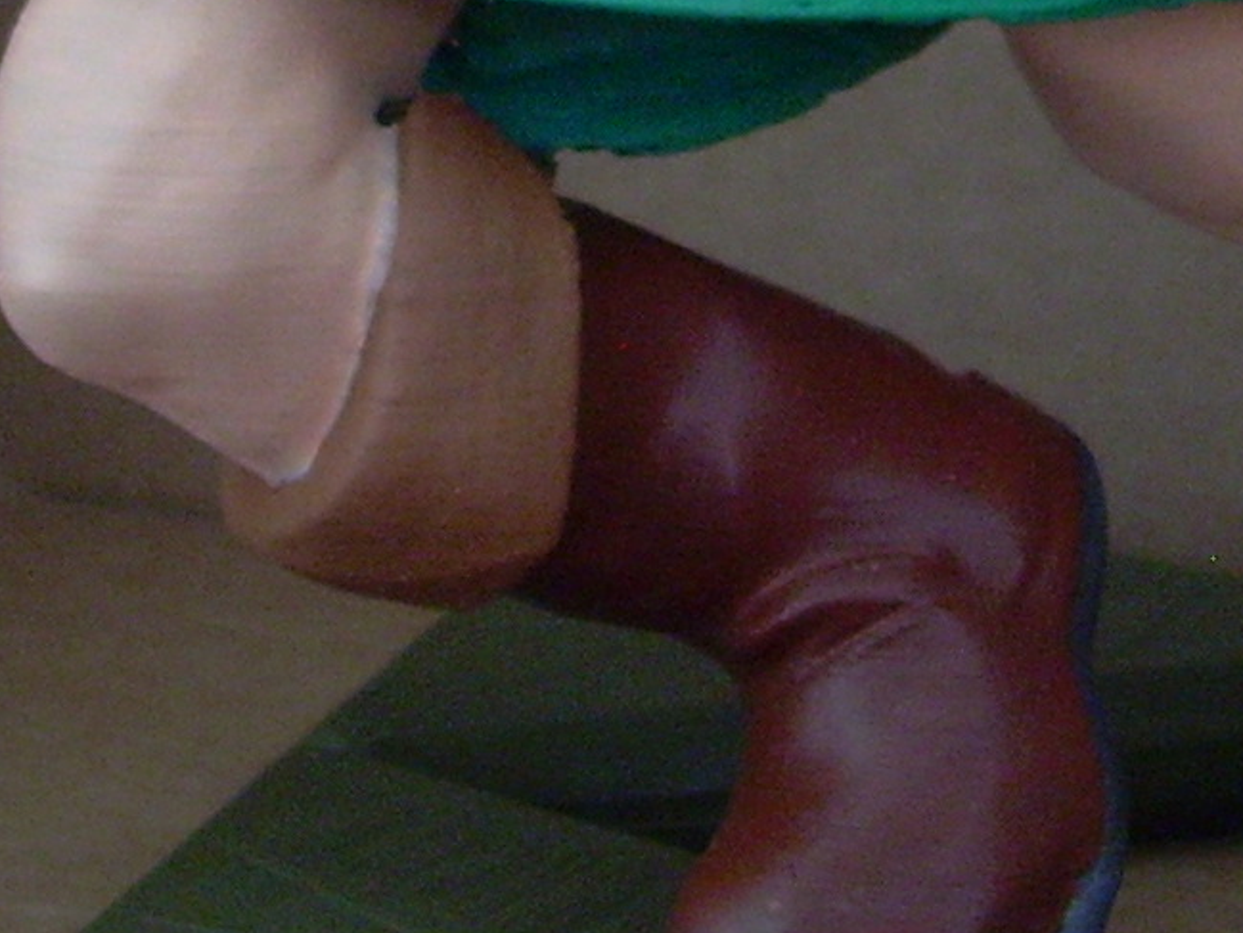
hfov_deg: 14.8
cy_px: -603
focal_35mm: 133
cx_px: 904
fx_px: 4777
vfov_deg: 10.6
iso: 200
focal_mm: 6.3
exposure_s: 2
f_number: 2.8
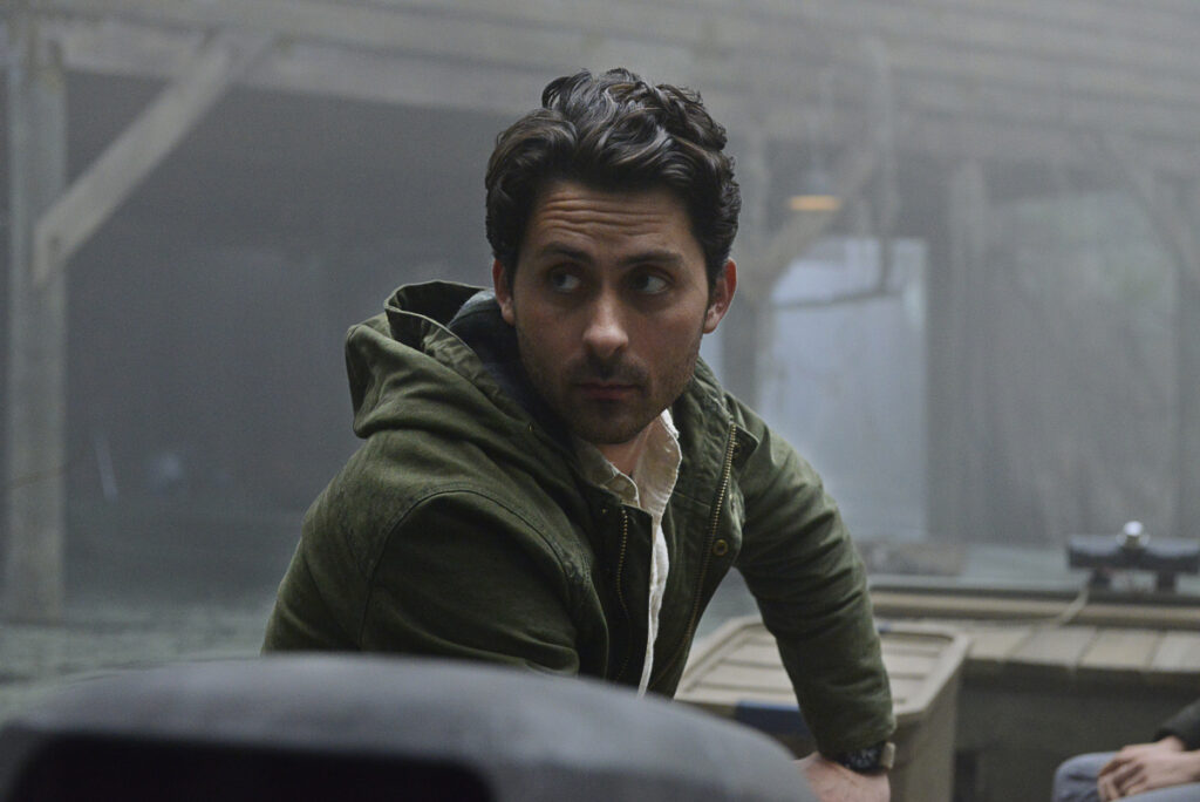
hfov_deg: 28.8
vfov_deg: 19.5
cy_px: 401
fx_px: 2335
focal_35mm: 70
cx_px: 600
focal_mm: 70
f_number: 5
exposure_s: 1/320
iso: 6400
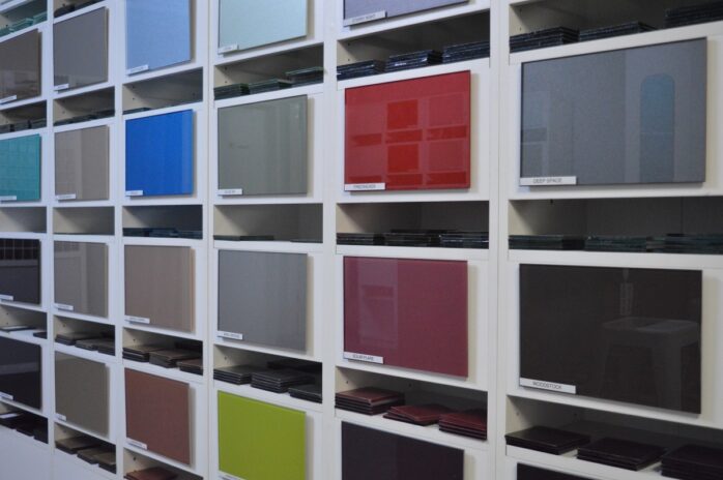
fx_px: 843
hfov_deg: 46.4
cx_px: 362
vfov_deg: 31.8
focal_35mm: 42
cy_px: 240
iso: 3200
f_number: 4.2
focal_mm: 28
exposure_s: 1/60
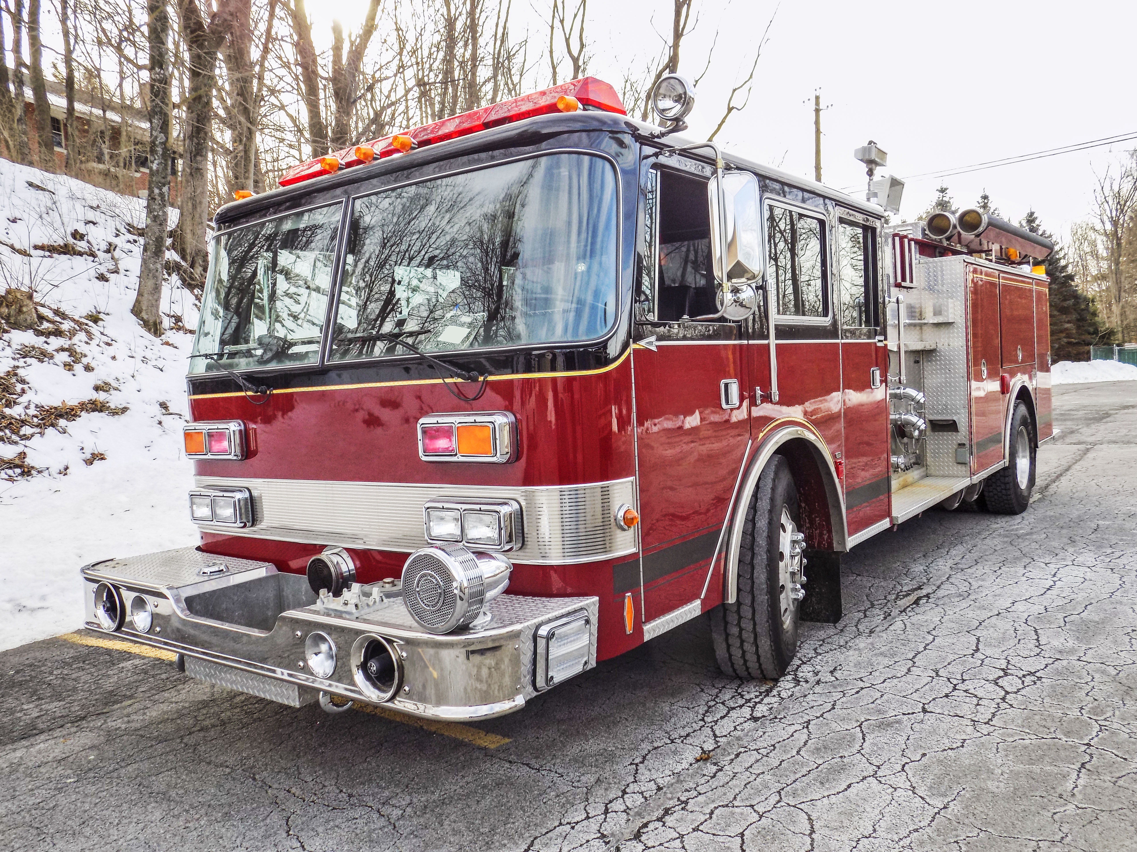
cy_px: 426
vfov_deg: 51.4
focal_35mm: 27
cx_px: 568
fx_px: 887
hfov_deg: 65.3
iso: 80
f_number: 3.2
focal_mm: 4.8
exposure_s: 1/250
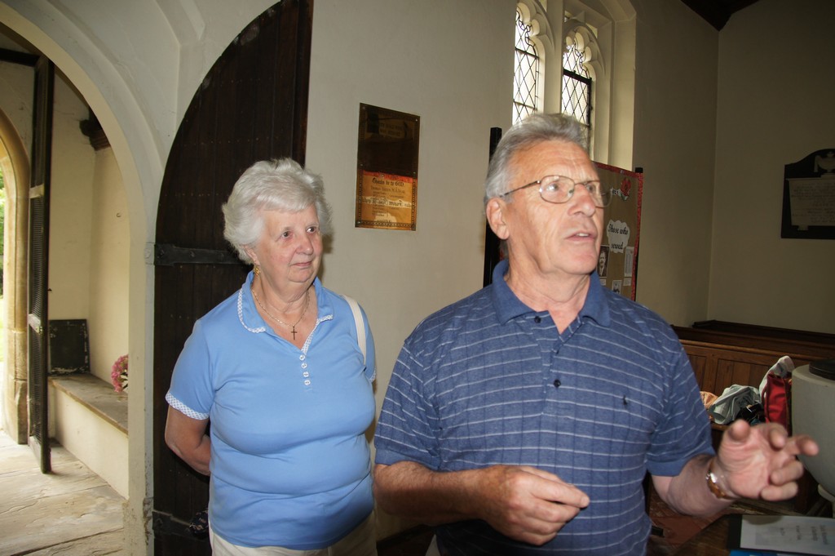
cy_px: 278
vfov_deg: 47.9
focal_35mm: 27
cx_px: 418
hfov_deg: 67.4
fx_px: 626
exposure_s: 1/60
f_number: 3.5
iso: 320
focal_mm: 18
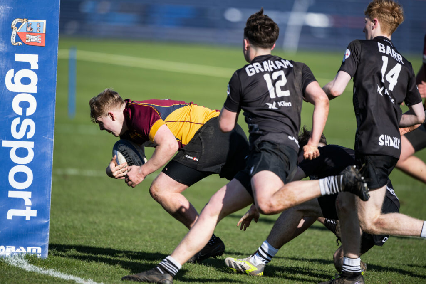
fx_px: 5917
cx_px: 213
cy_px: 142
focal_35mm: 500
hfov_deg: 4.1
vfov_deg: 2.8
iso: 200
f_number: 4
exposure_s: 1/1250
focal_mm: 500
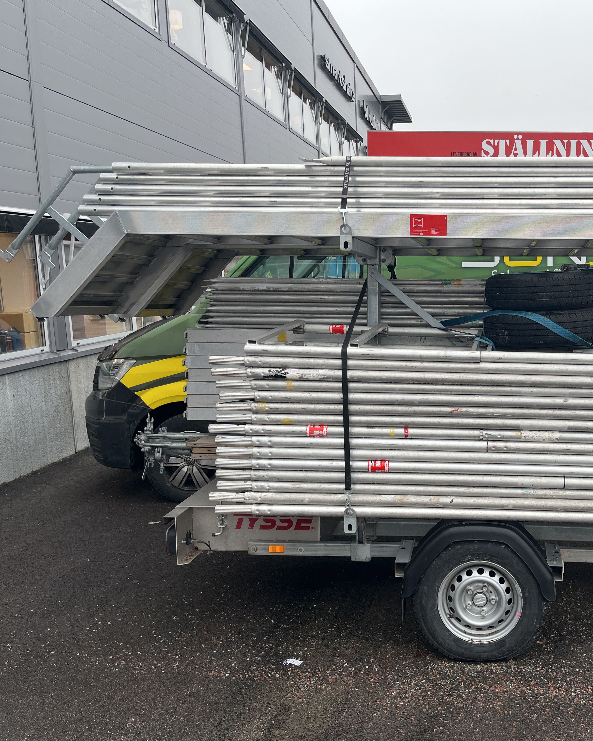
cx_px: 466
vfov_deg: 52.8
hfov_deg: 41.7
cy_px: 371
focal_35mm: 34
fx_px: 746
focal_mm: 5.1
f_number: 1.6
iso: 40
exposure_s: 1/270
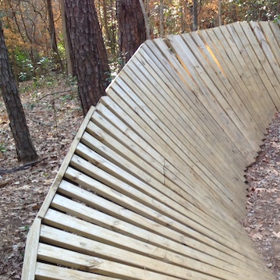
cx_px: 305
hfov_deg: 23.5
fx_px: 631
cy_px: 193
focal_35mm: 69
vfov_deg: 24.8
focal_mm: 4.28
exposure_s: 1/40
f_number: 2.4
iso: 64
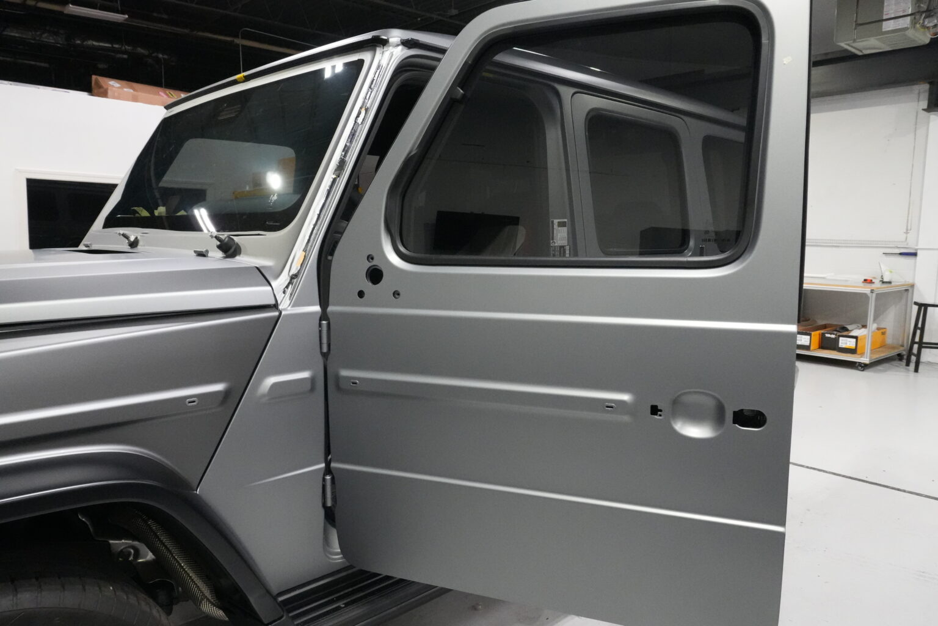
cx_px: 469
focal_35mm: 27
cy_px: 313
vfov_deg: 47.9
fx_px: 703
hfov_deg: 67.4
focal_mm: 18
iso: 6400
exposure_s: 1/320
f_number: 8
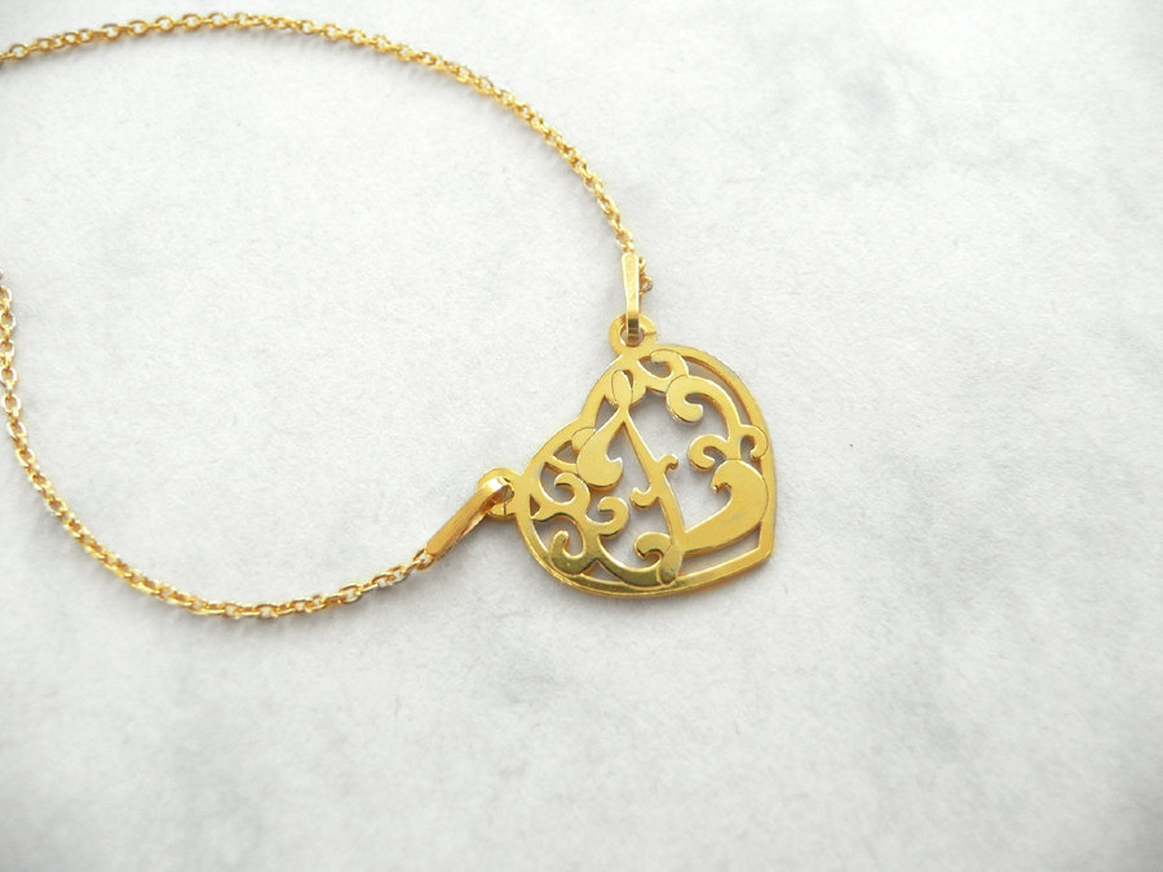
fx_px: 941
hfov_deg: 63.4
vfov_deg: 49.7
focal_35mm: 28
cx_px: 582
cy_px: 436
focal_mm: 4.6
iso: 100
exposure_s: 1/160
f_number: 3.3
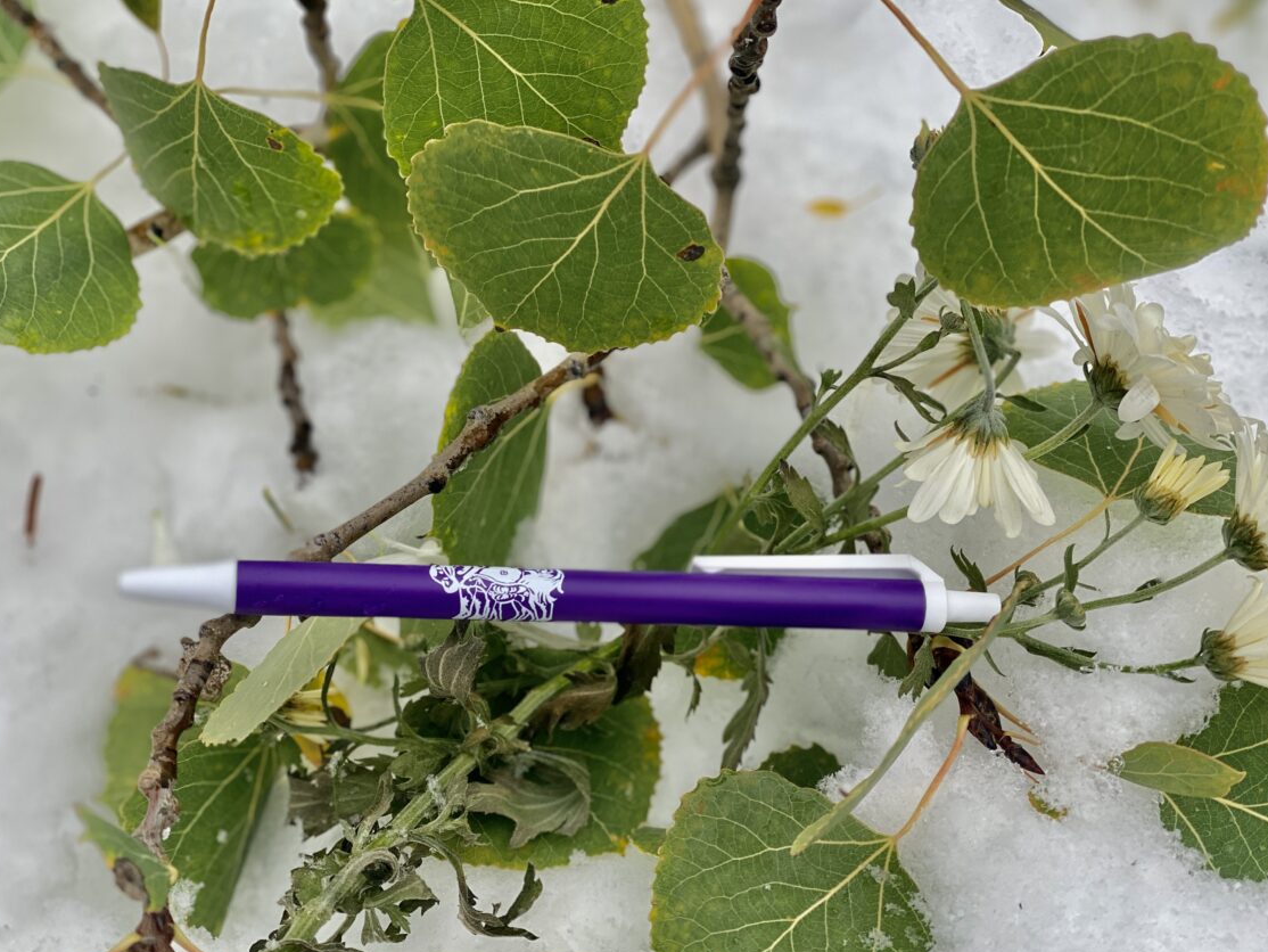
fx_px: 2052
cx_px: 602
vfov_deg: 26.1
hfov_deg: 34.3
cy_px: 494
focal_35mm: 56
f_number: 2
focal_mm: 6
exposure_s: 1/1653
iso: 20
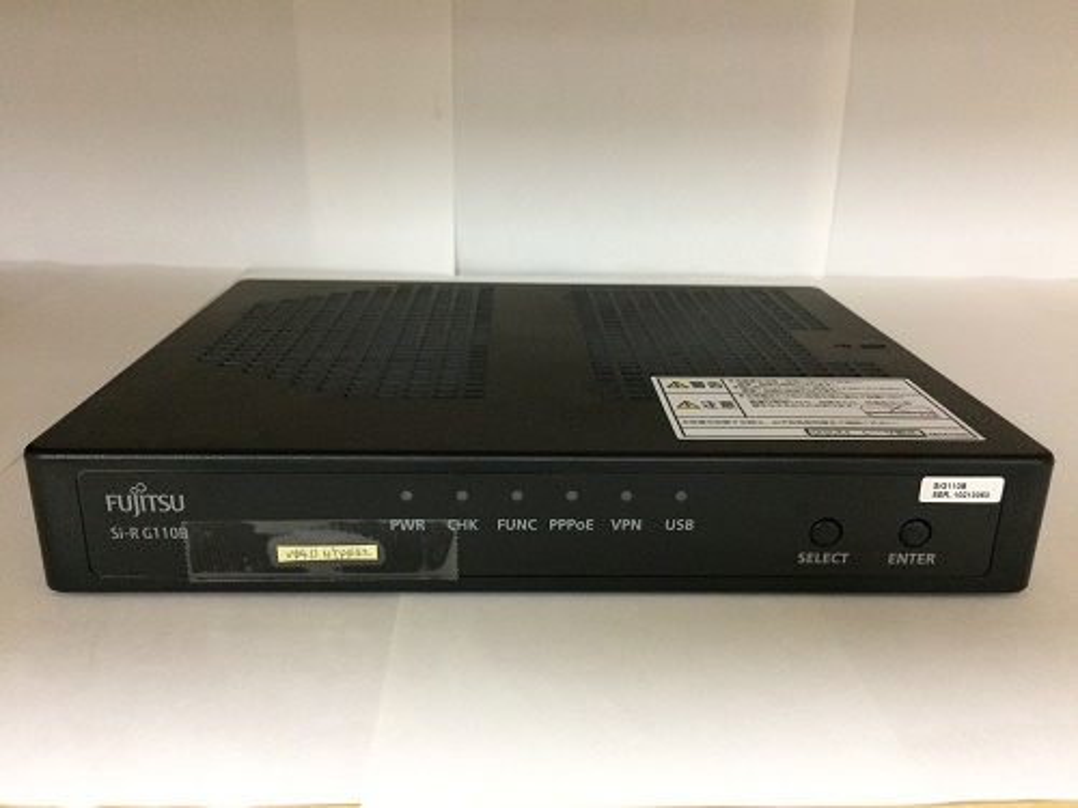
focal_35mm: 29
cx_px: 539
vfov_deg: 48.2
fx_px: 903
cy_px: 404
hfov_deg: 61.7
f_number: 2.2
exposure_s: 1/30
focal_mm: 4.15
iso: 250
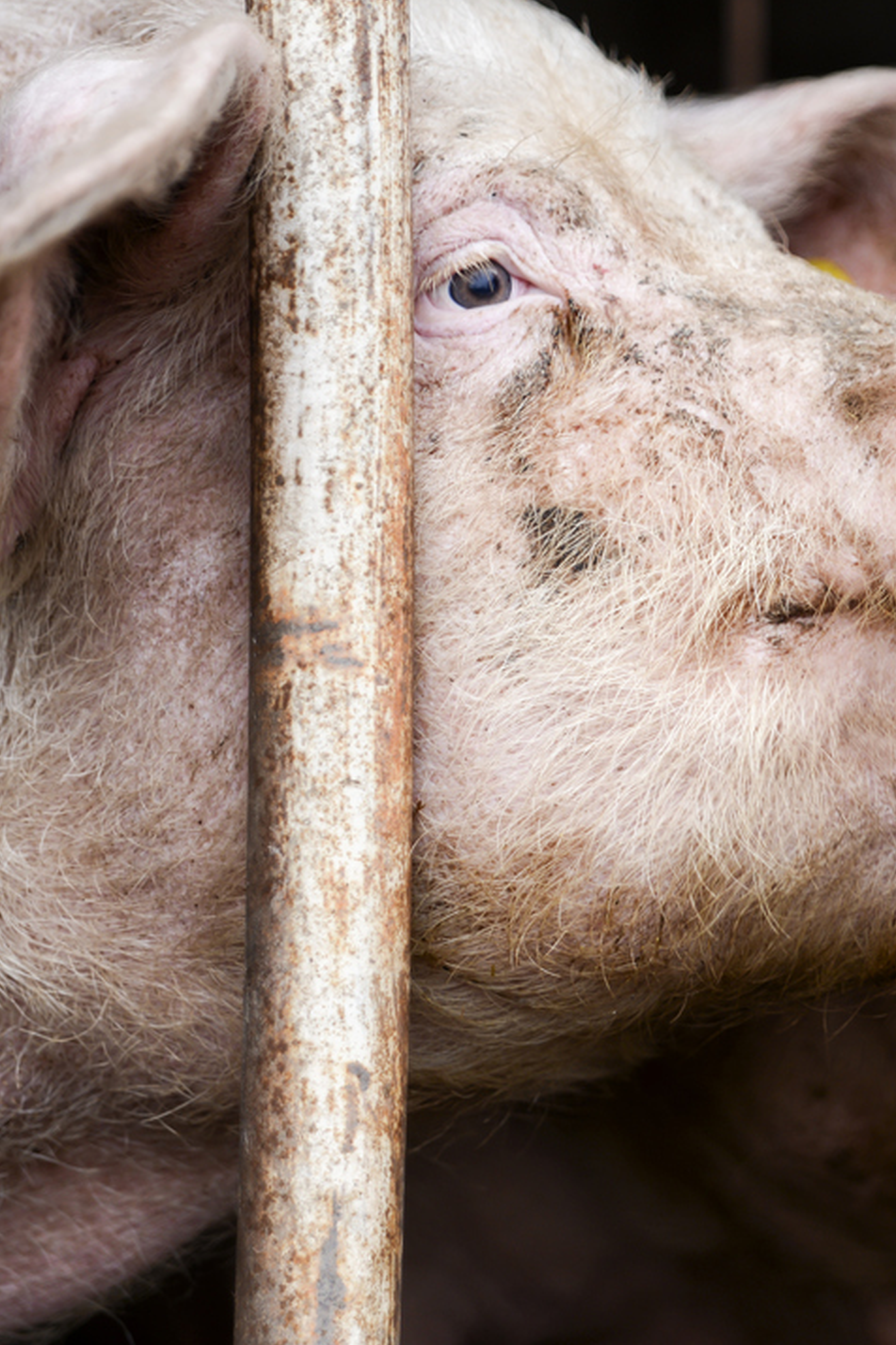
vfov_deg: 16.6
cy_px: 611
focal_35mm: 123
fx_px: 4592
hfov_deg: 11.1
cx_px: 804
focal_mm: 70
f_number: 3.2
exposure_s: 1/250
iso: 160
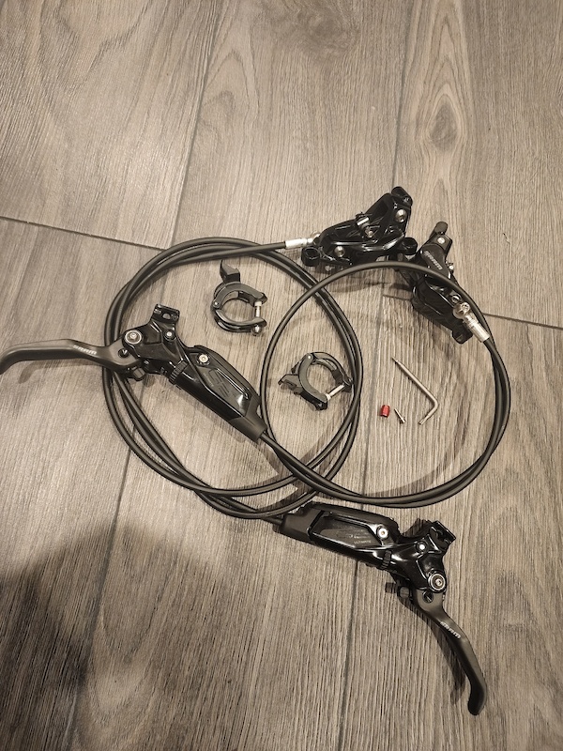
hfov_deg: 58.9
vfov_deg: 73.9
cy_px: 376
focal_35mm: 23
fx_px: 499
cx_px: 282
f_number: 1.8
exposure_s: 1/60
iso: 640
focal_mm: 6.4
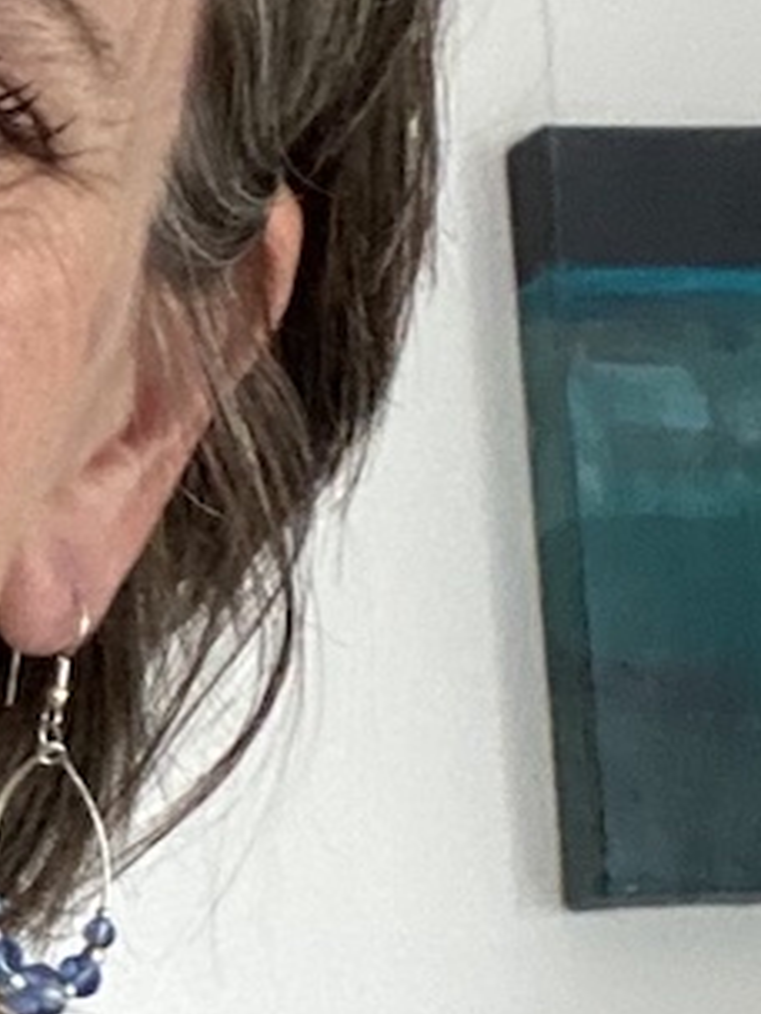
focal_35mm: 158
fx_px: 4631
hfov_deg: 9.1
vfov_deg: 12.4
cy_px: 1001
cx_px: -487
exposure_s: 1/41
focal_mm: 2.71
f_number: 2.2
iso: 400
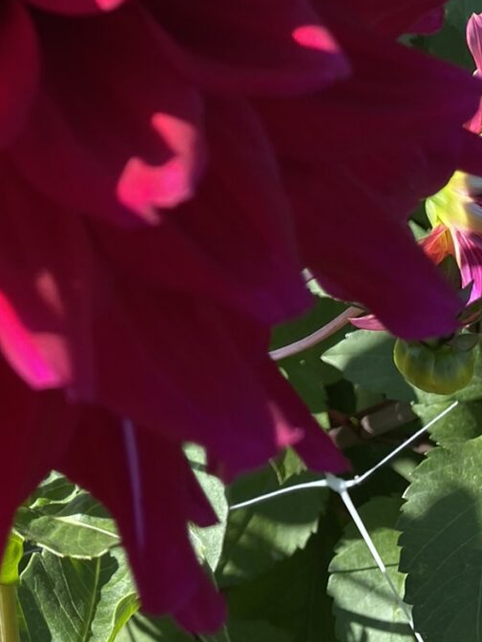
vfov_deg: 25.8
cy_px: -114
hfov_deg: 20.5
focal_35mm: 68
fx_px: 1262
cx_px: -56
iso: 32
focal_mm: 4.25
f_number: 1.8
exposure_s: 1/539
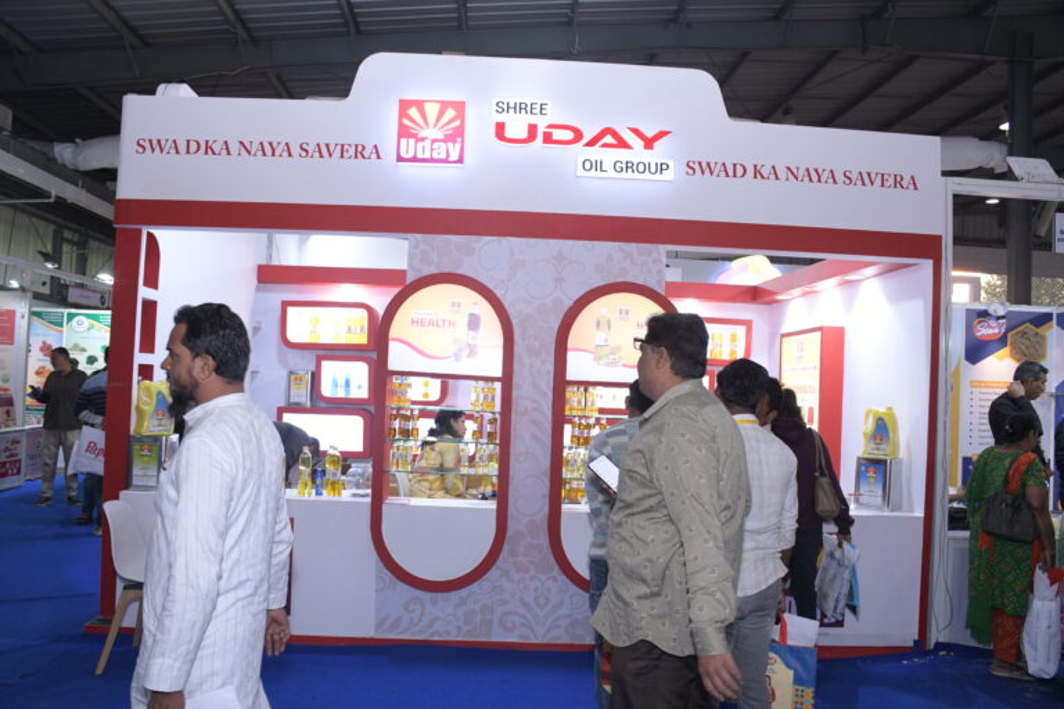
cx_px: 532
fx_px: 798
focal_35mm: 27
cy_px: 354
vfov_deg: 47.9
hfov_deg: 67.4
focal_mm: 18
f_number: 5.6
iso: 1250
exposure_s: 1/125
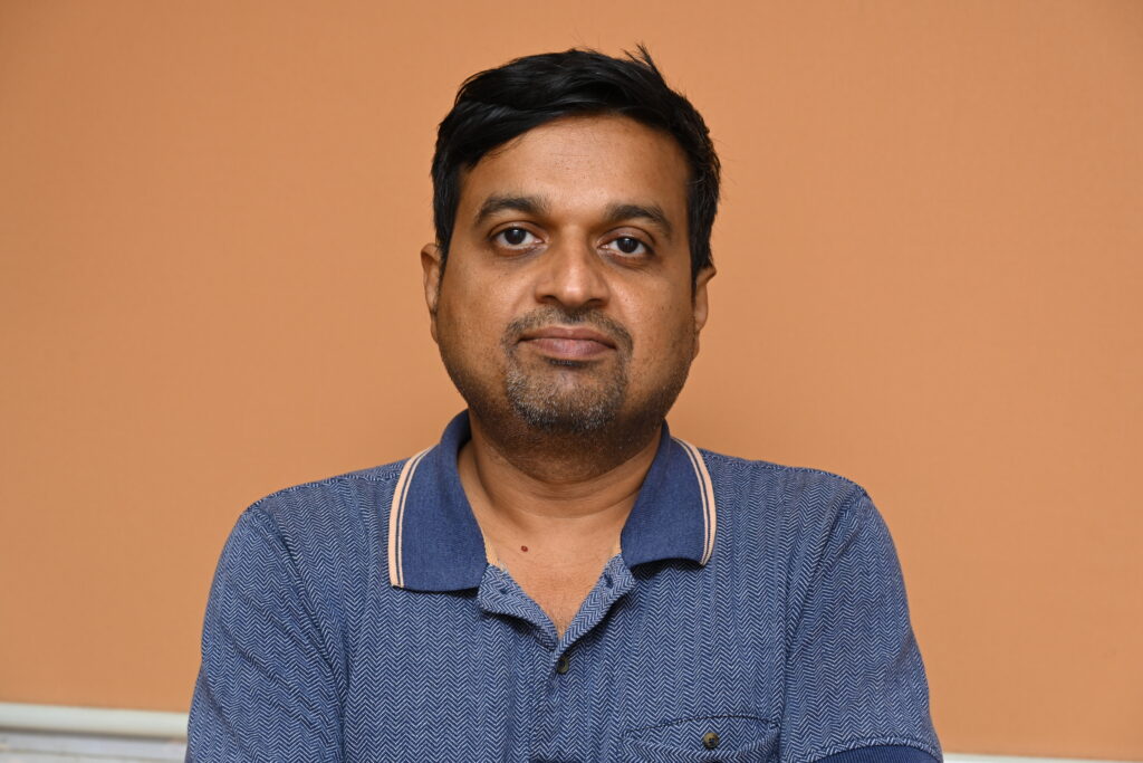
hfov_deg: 27.7
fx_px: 2318
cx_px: 572
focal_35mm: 73
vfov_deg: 18.7
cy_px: 382
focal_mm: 73
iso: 500
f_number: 7.1
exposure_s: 1/125
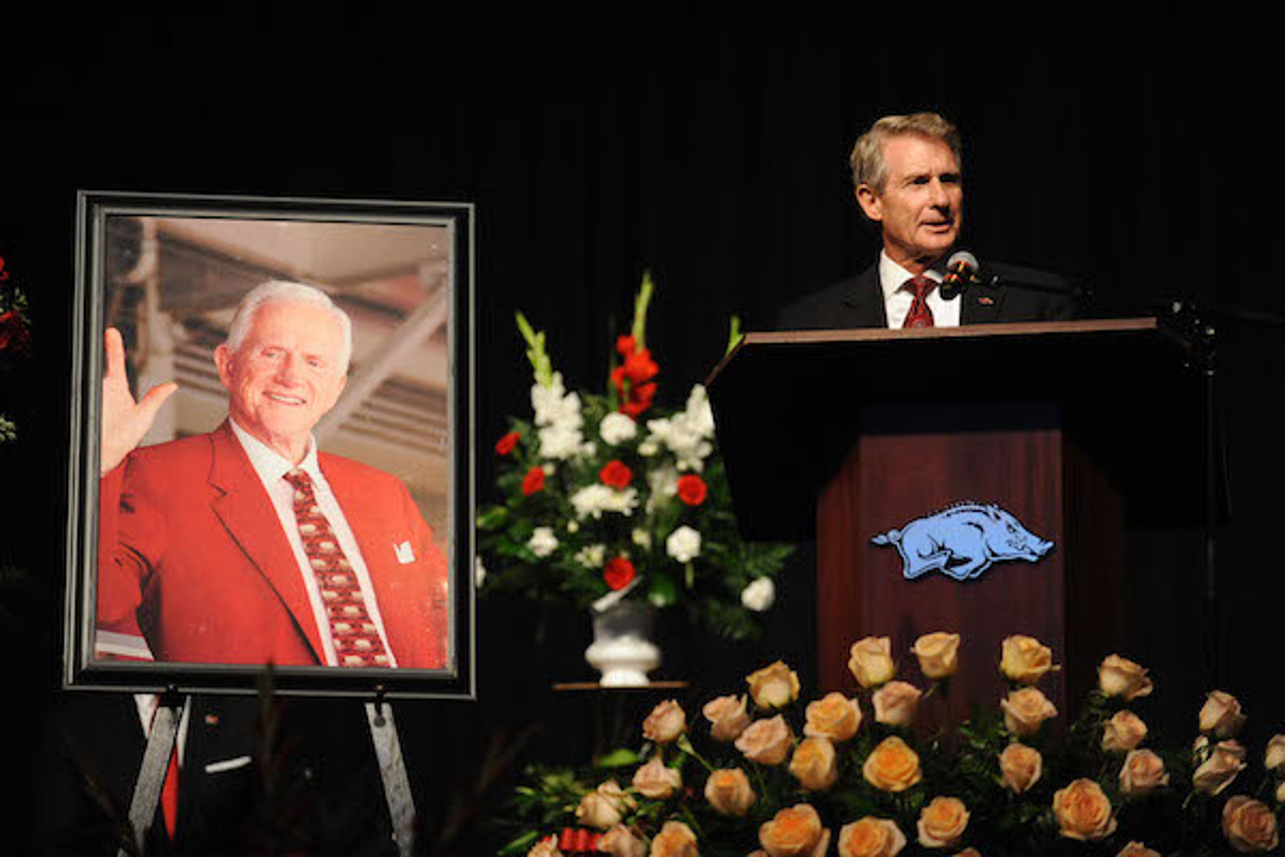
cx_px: 642
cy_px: 428
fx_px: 5175
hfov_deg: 14.2
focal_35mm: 145
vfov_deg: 9.5
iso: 2500
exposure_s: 1/250
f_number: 2.8
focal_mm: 145
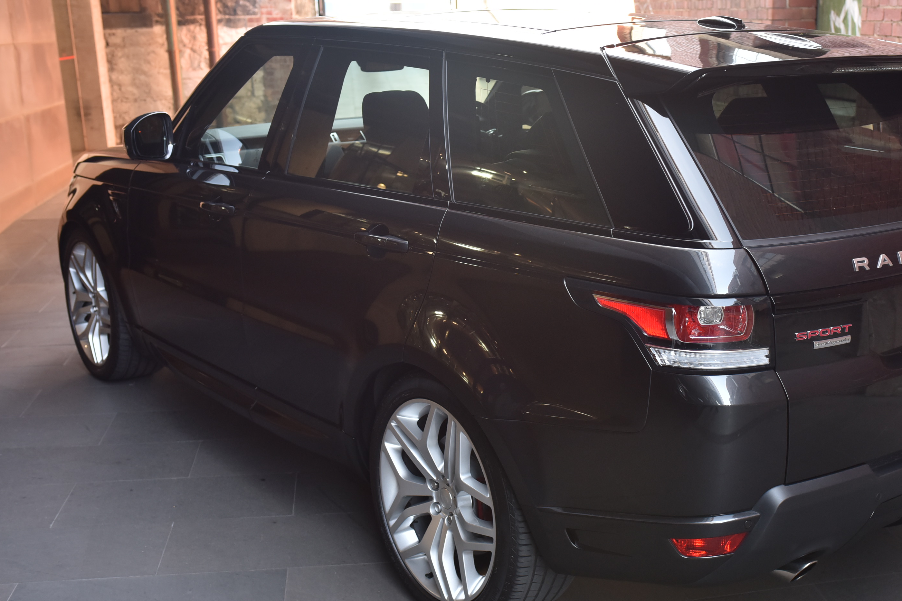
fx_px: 1152
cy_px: 334
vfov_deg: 29.2
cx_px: 579
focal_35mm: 46
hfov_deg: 42.3
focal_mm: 35
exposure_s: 1/125
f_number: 4
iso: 640
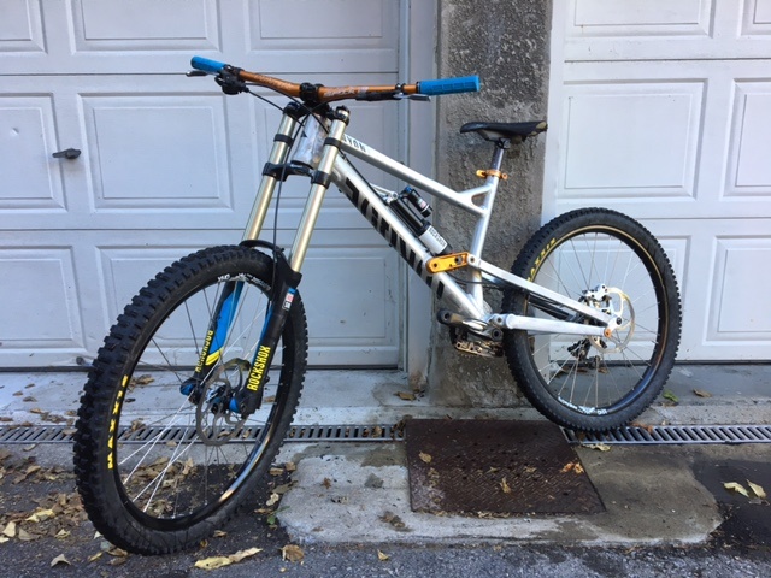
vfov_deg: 48.2
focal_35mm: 29
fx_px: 646
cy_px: 289
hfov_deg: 61.7
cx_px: 386
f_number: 2.2
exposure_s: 1/40
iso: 25
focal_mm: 4.15
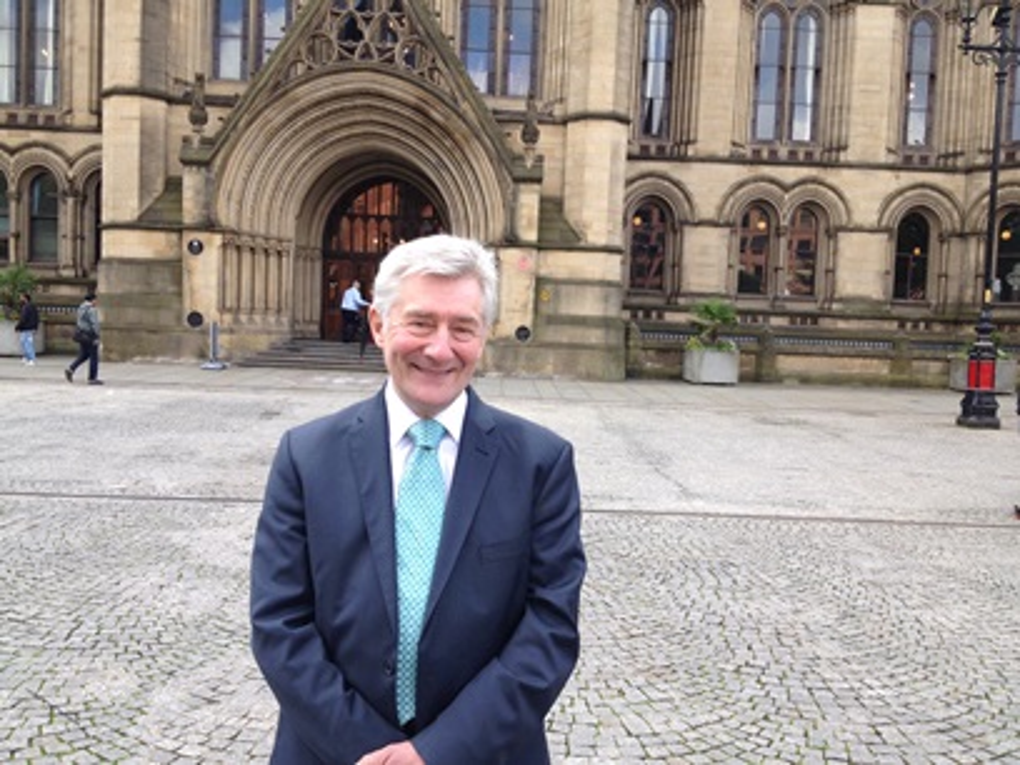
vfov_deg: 40.7
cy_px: 382
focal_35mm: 35
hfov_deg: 52.6
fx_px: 1031
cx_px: 510
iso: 50
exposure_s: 1/258
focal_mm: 4.28
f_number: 2.4
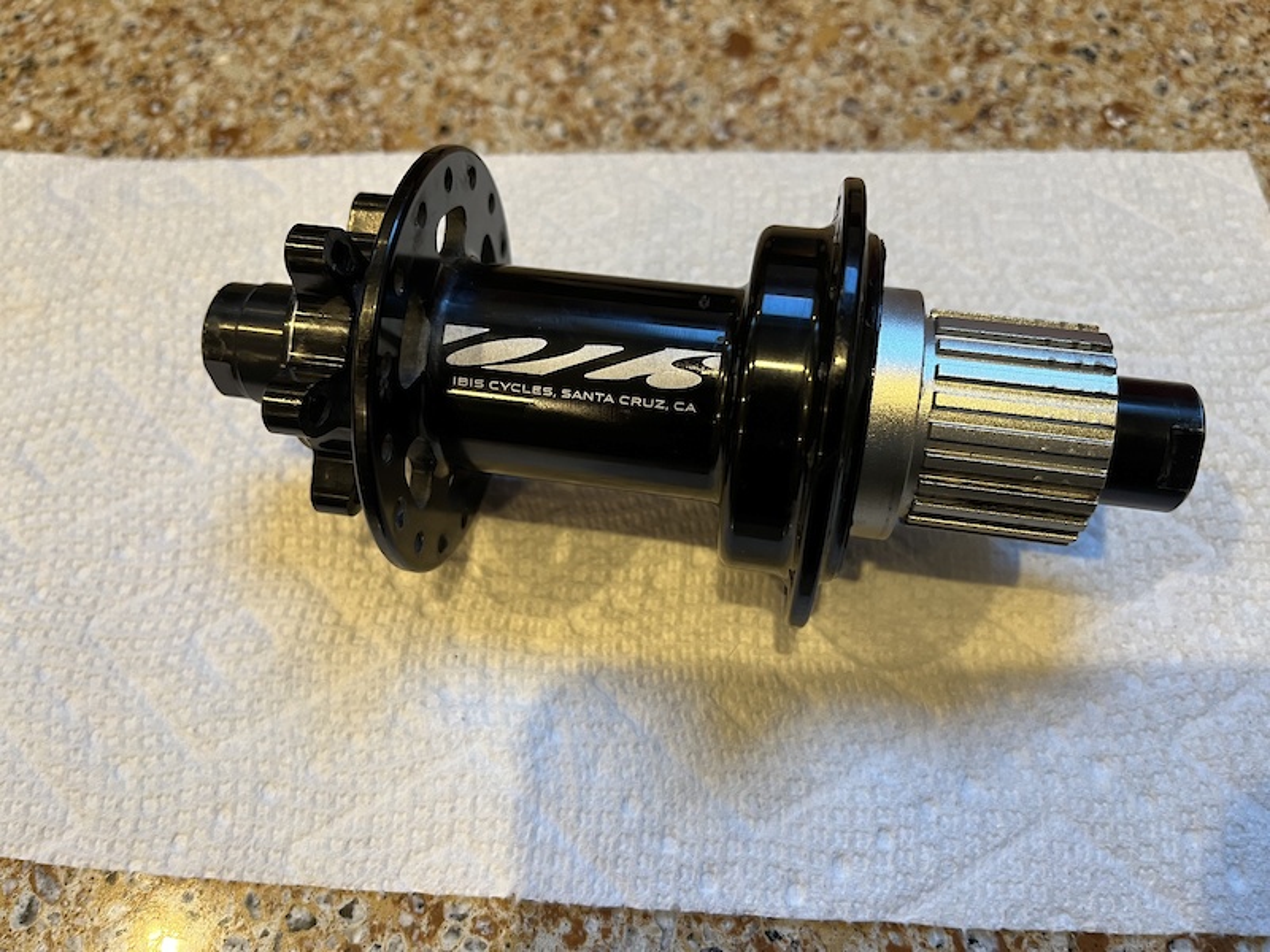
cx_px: 635
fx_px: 954
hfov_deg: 67.3
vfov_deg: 53.1
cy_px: 476
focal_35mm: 26
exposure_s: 1/60
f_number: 1.6
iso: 160
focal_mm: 5.1
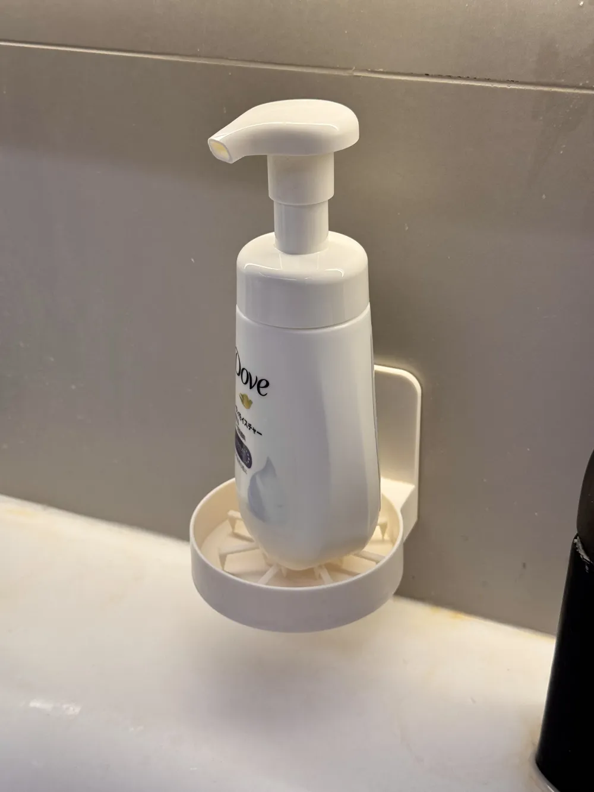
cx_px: 297
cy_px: 396
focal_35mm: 48
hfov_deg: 30.3
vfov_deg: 39.7
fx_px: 1098
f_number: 1.78
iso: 100
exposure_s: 1/93
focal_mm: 6.76
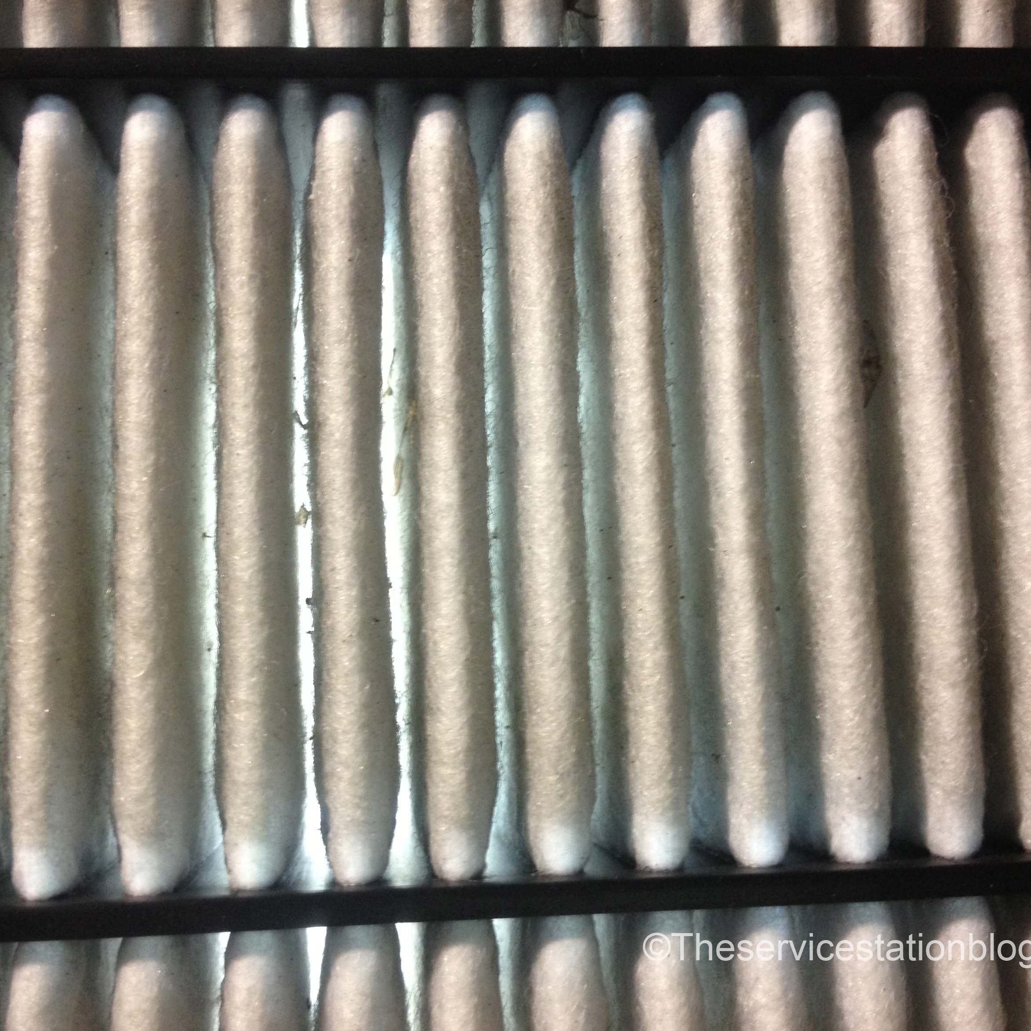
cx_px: 464
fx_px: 1449
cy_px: 497
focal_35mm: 43
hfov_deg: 39.1
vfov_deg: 39.2
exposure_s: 1/20
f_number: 2.4
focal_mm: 4.28
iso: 125
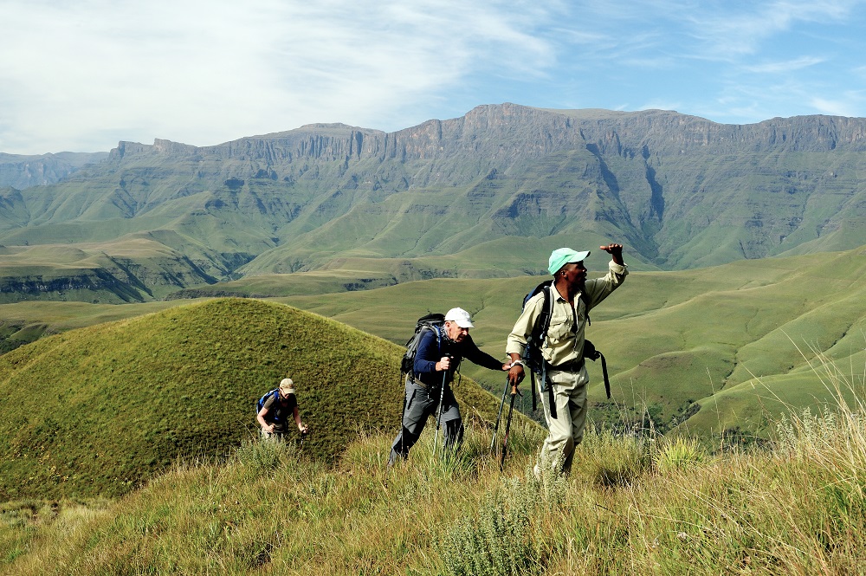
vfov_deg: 33.3
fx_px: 961
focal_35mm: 40
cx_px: 433
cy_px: 288
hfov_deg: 48.5
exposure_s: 1/125
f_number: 14
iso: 500
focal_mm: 40
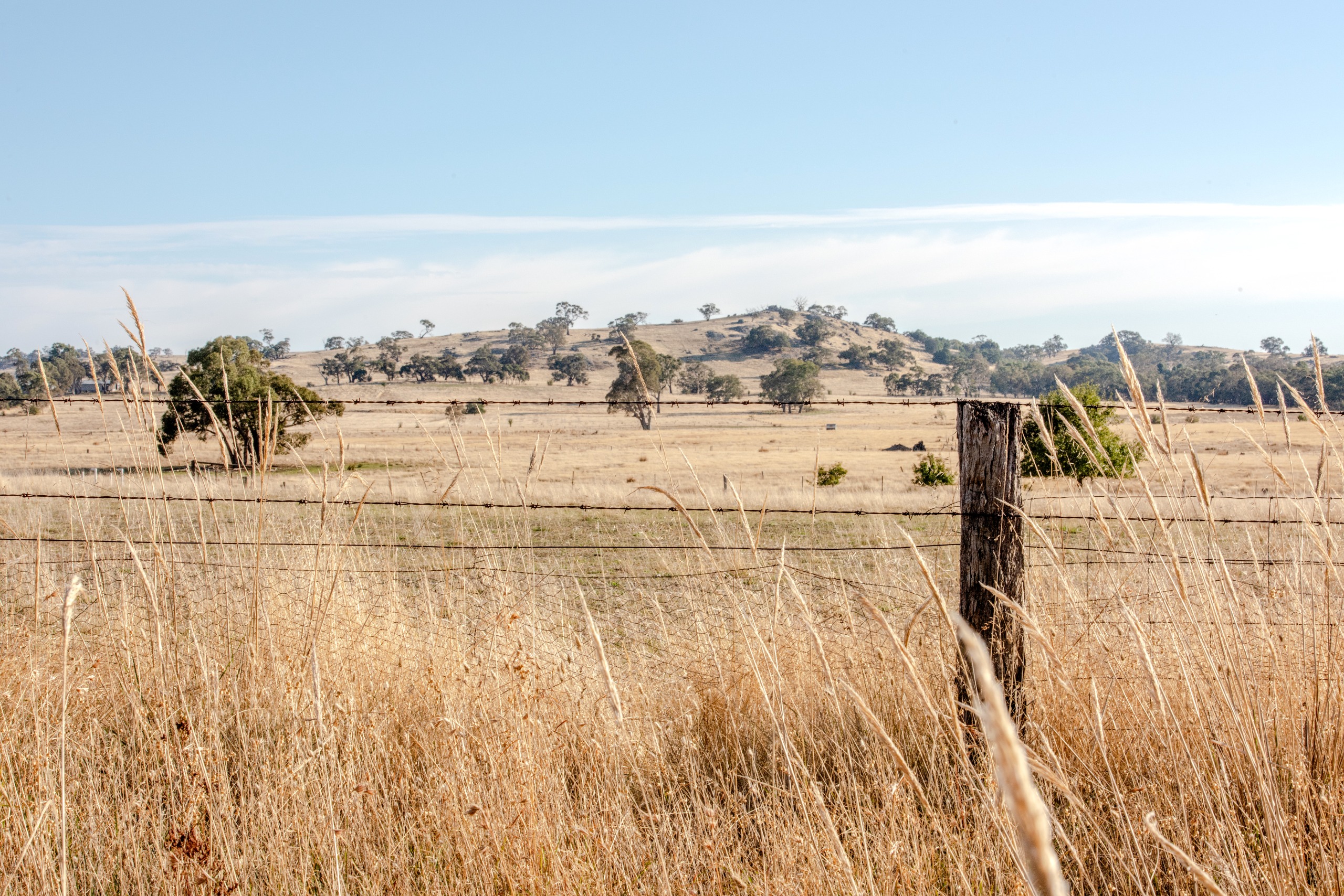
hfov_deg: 28.8
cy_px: 448
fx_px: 2614
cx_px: 672
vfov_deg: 19.5
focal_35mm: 70
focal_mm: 70
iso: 400
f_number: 20
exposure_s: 1/160
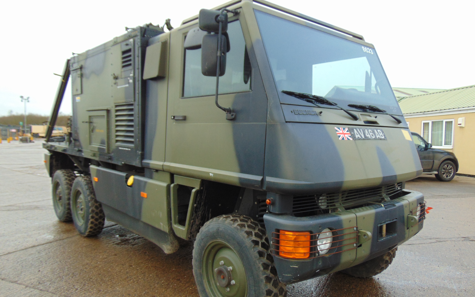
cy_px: 169
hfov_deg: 68.4
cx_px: 242
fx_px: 350
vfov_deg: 45.9
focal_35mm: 27
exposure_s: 1/80
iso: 80
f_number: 3
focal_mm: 4.5
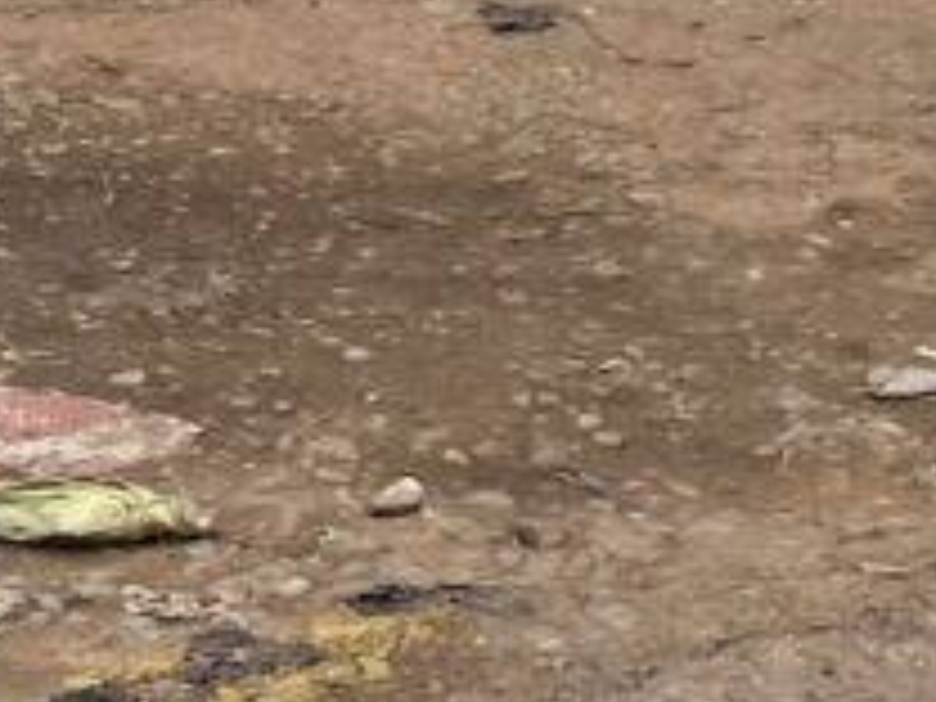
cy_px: -846
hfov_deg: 15.4
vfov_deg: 10.4
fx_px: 3461
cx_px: 297
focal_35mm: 128
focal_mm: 5.1
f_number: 1.6
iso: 32
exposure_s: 1/2660
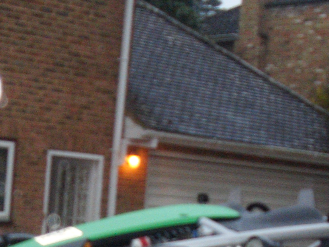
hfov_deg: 18.0
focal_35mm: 108
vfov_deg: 13.4
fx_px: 1026
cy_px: 279
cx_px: 282
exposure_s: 1/45
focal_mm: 6.3
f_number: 2.8
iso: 400
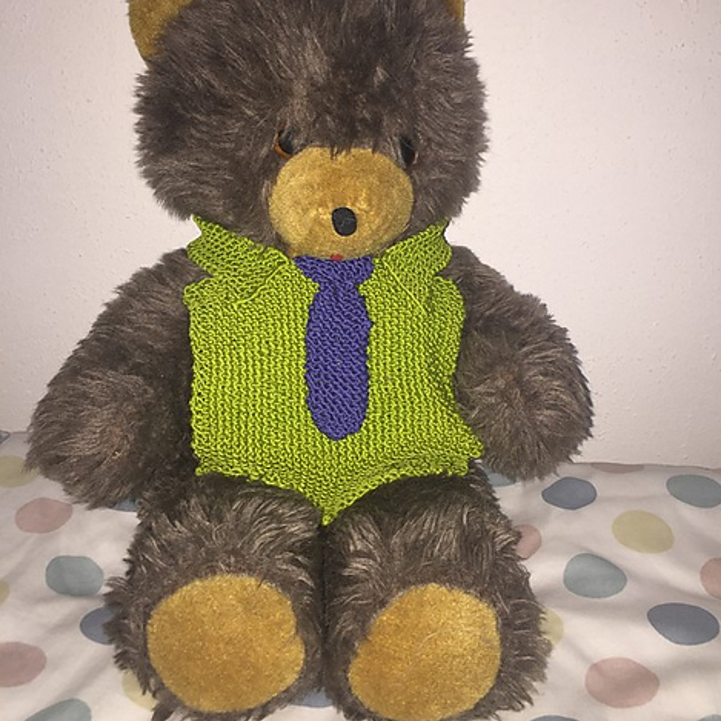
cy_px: 307
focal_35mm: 35
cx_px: 367
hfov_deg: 47.2
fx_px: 825
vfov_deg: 47.1
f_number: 2.2
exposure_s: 1/18
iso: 32
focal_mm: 4.15
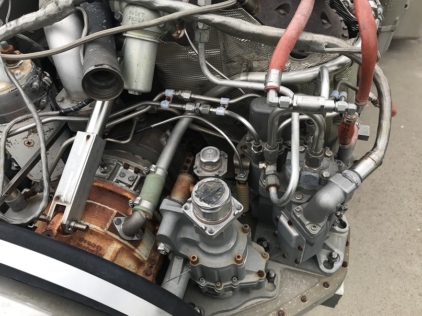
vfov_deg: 49.7
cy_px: 158
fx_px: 341
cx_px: 211
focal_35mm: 28
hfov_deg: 63.5
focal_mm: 3.99
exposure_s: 1/647
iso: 20
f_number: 1.8
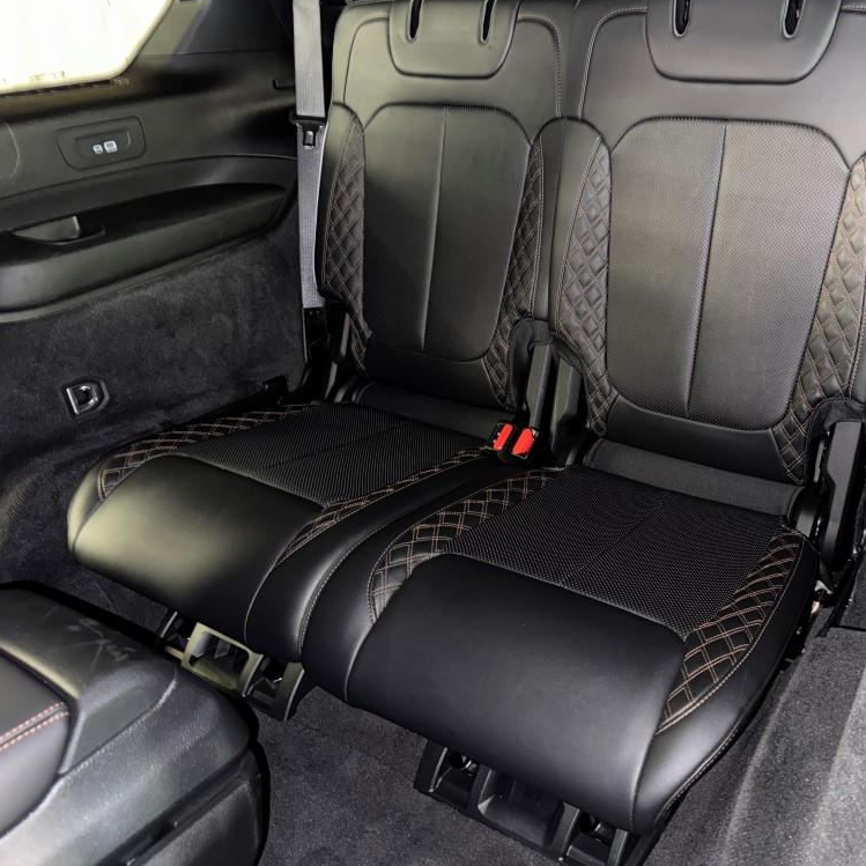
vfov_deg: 55.6
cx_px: 590
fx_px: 821
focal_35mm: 29
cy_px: 431
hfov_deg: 54.3
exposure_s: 1/6
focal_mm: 6.76
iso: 320
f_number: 1.78
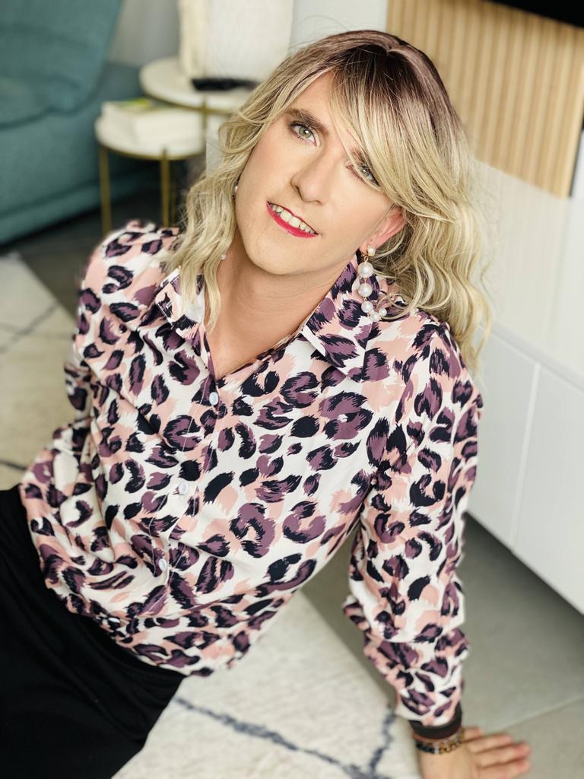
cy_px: 390
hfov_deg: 28.0
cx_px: 292
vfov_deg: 36.8
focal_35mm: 52
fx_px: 1170
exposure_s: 1/122
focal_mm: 6
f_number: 2
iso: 64
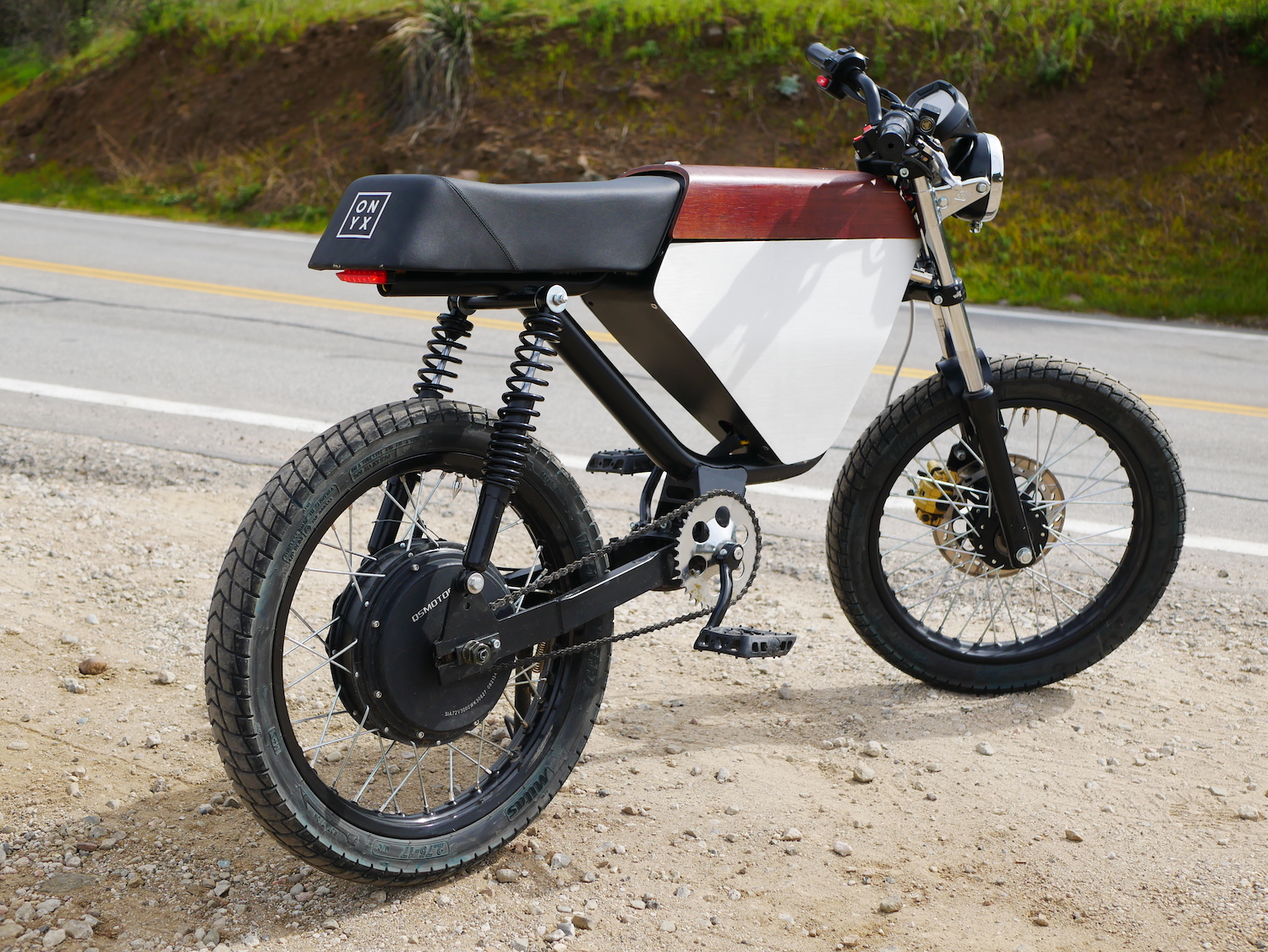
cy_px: 476
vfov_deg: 29.1
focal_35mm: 50
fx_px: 1832
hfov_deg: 38.2
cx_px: 634
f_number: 3.5
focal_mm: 25
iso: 200
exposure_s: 1/2000
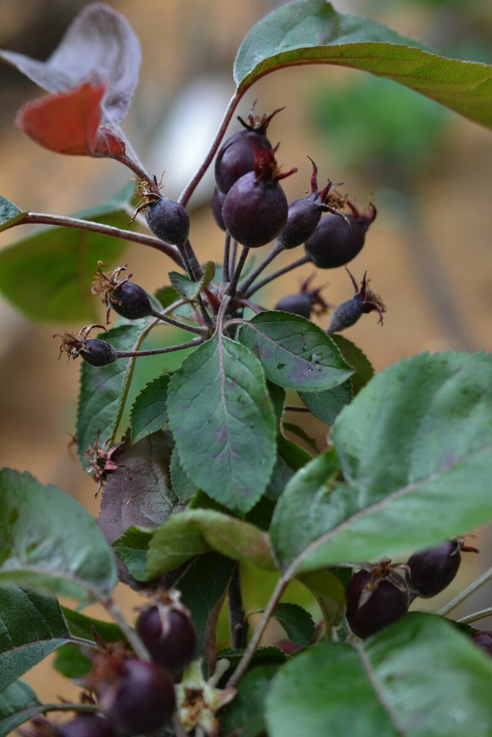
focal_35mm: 60
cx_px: 246
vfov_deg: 33.4
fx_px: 1230
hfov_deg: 22.6
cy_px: 368
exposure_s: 1/250
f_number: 4
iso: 100
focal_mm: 40
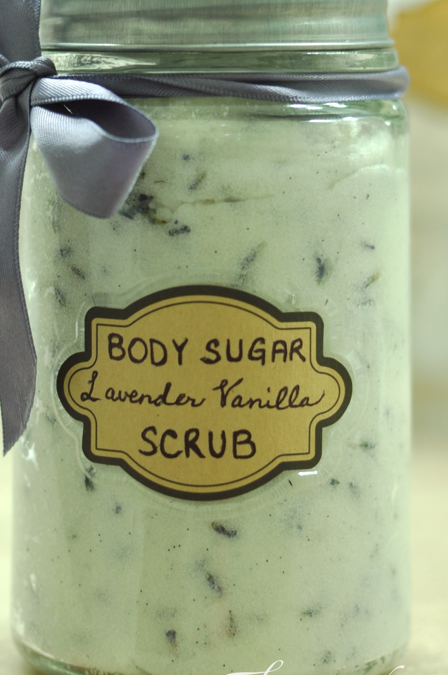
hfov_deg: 10.9
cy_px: 186
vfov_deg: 16.3
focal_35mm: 125
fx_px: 2338
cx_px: 257
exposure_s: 1/80
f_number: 2.8
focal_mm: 50
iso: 250
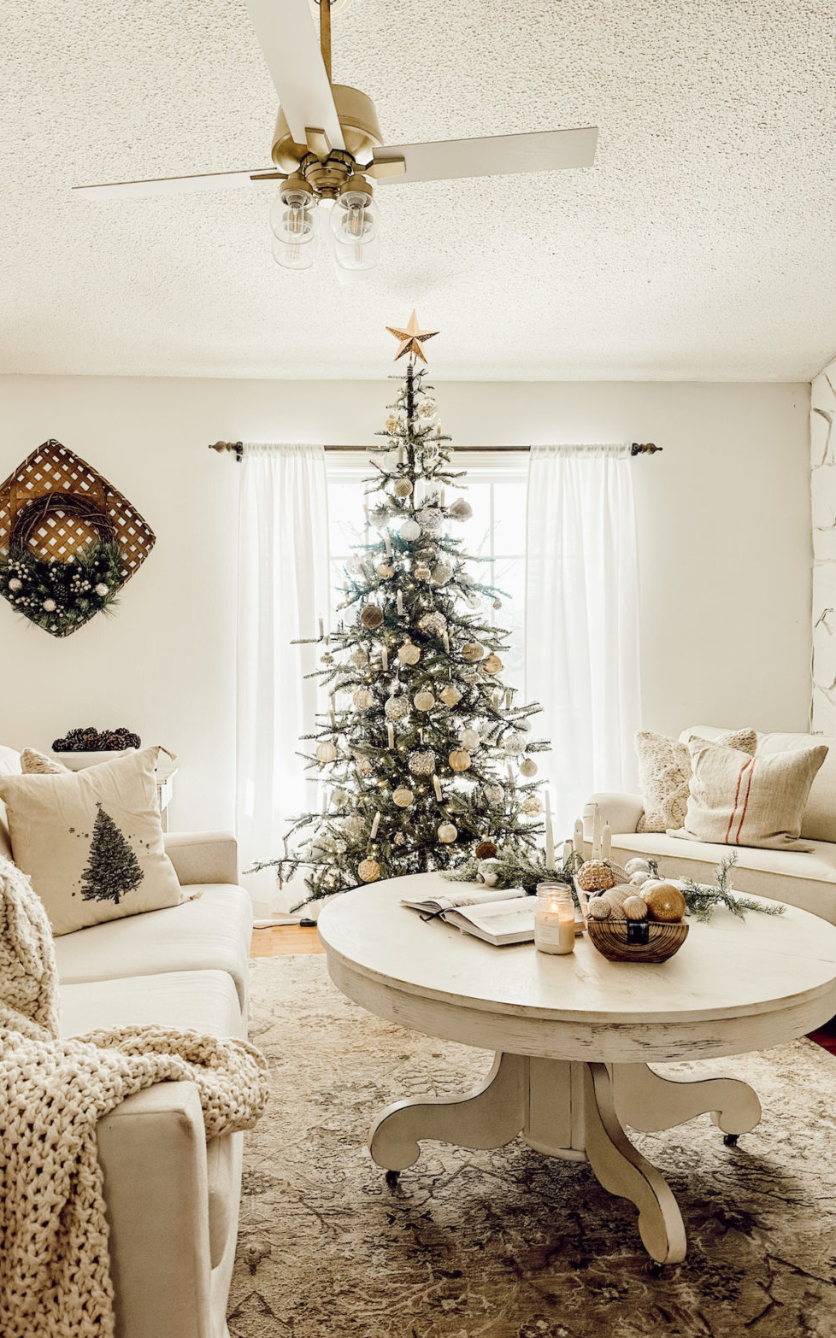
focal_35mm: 26
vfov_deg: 70.4
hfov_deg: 47.2
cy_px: 669
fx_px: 948
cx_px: 325
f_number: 1.8
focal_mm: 6.86
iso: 80
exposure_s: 1/120
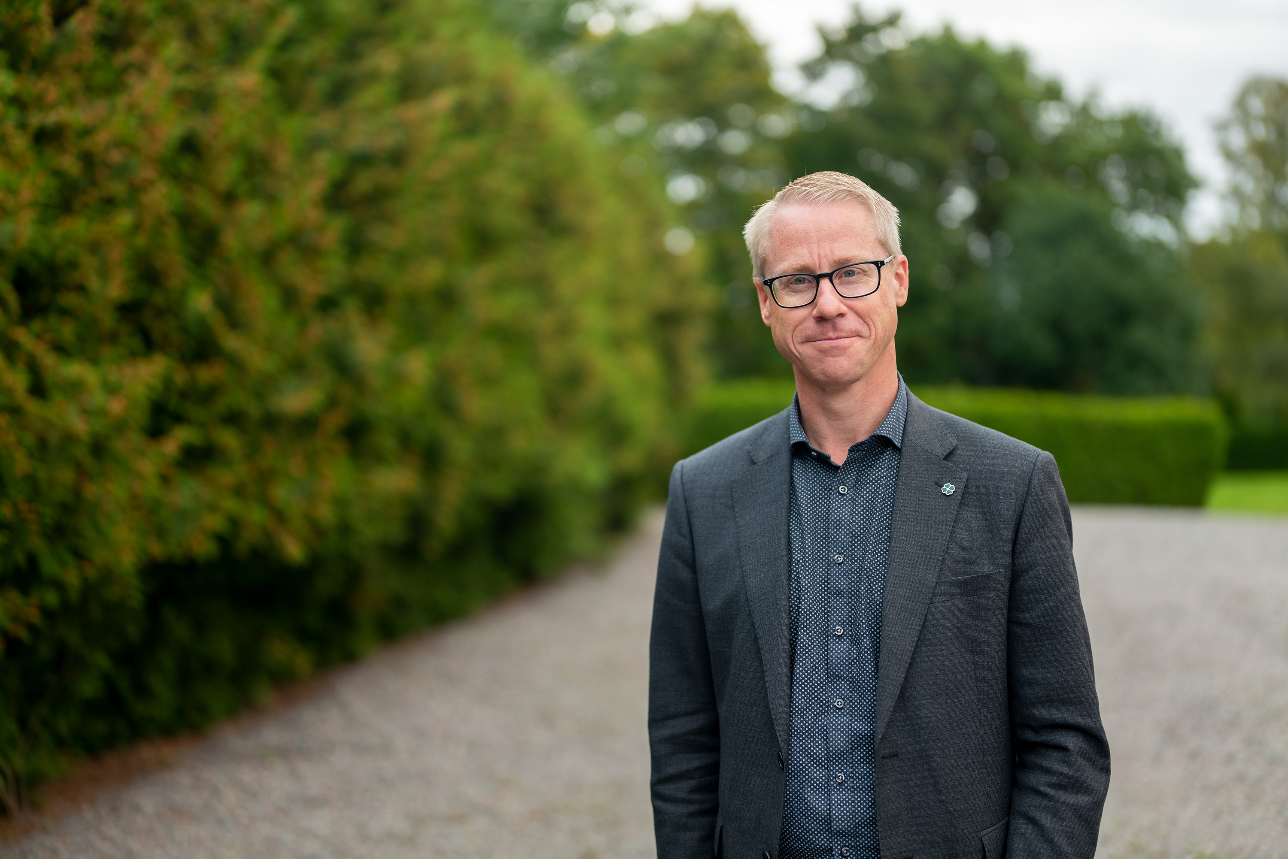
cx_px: 644
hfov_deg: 39.6
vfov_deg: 27.0
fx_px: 1789
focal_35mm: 50
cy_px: 430
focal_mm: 50
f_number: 1.4
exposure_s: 1/160
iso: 100
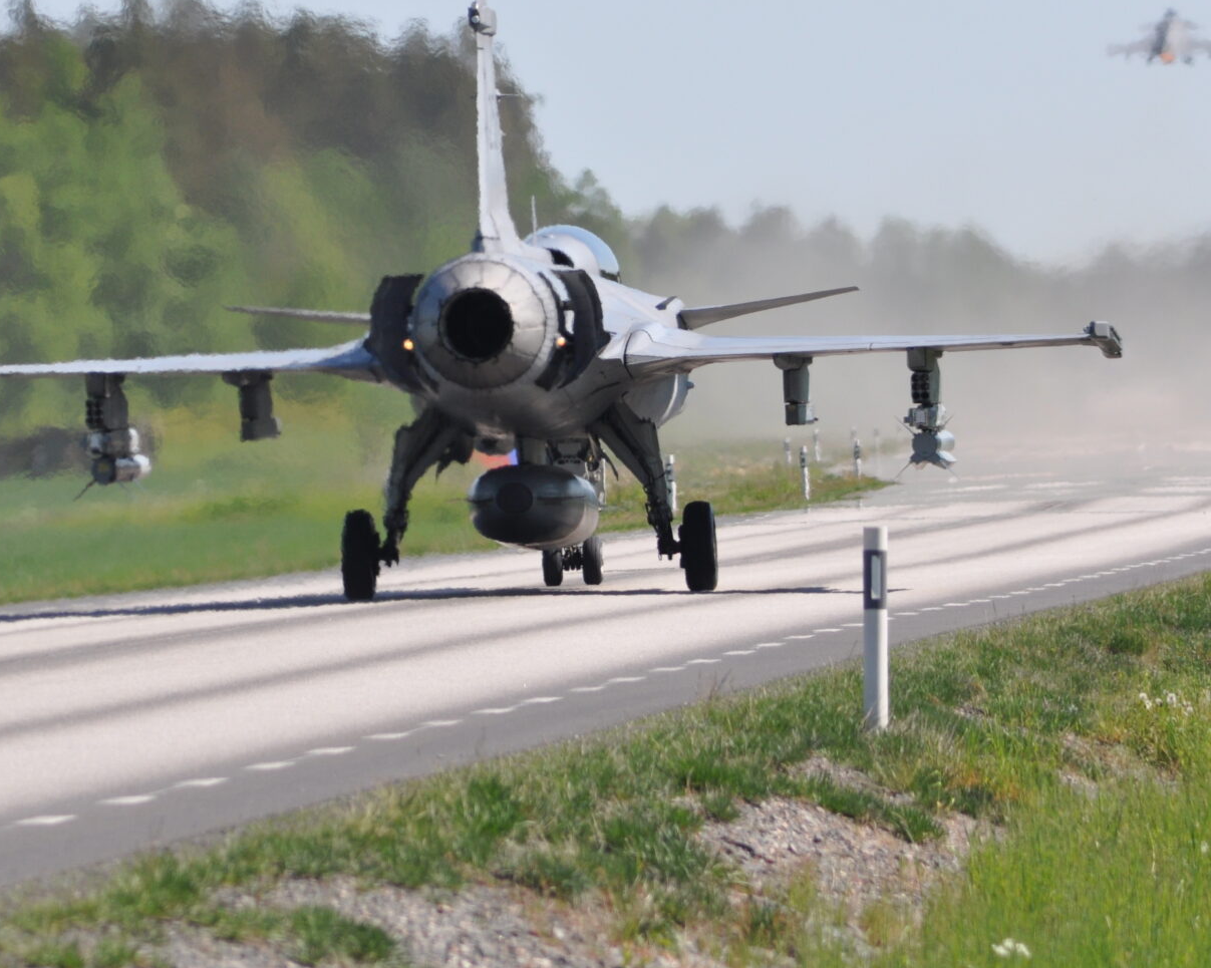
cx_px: 537
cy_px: 303
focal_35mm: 525
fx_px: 18812
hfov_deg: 3.7
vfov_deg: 2.9
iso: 400
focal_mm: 220
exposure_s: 1/1000
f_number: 8
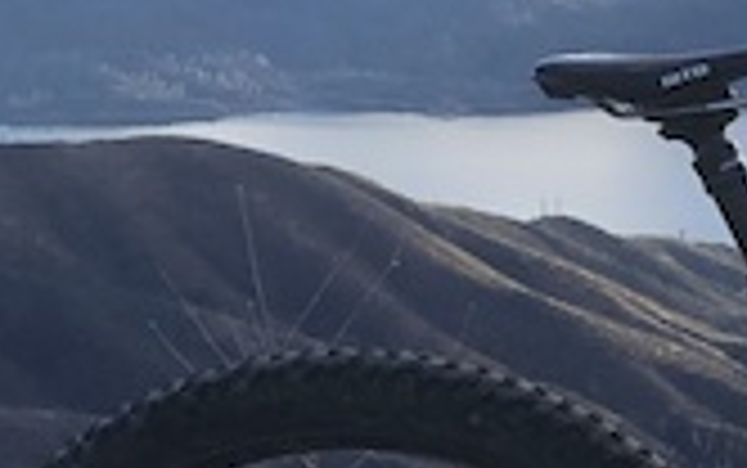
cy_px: 238
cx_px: 1143
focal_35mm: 143
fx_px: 2913
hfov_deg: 13.7
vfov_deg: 9.2
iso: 20
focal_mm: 3.99
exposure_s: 1/960
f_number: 1.8
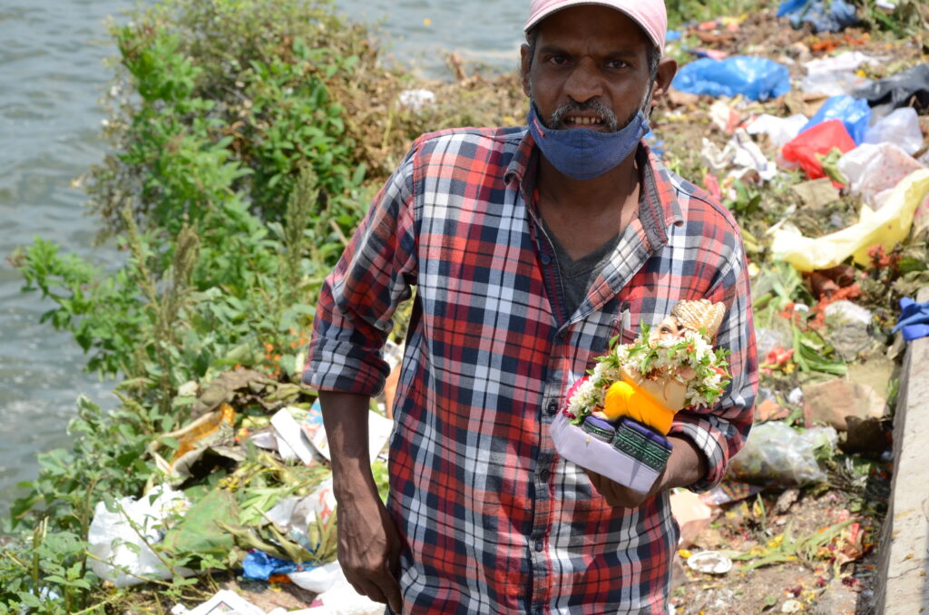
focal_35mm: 93
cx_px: 464
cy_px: 308
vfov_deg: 14.6
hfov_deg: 22.0
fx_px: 2395
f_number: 7.1
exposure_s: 1/800
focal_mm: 62
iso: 400
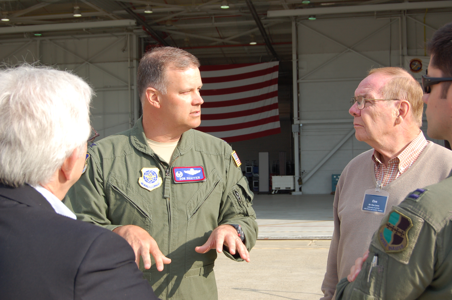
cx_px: 226
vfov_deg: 23.7
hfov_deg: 35.1
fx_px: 715
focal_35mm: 57
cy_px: 150
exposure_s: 1/200
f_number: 8
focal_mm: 38
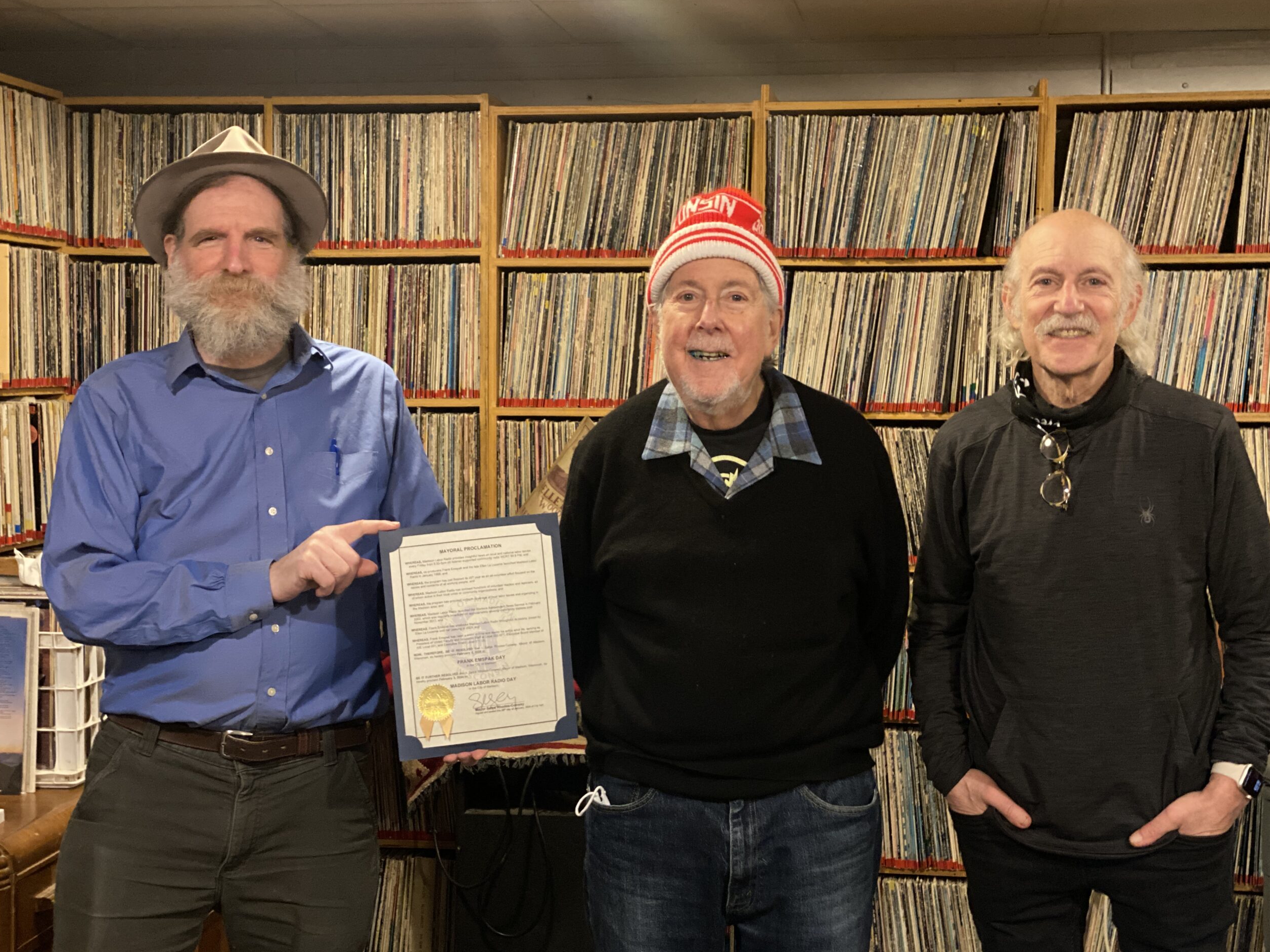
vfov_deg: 27.5
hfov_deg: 36.2
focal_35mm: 53
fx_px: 1944
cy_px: 481
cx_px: 627
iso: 400
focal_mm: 6
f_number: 2
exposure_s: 1/17
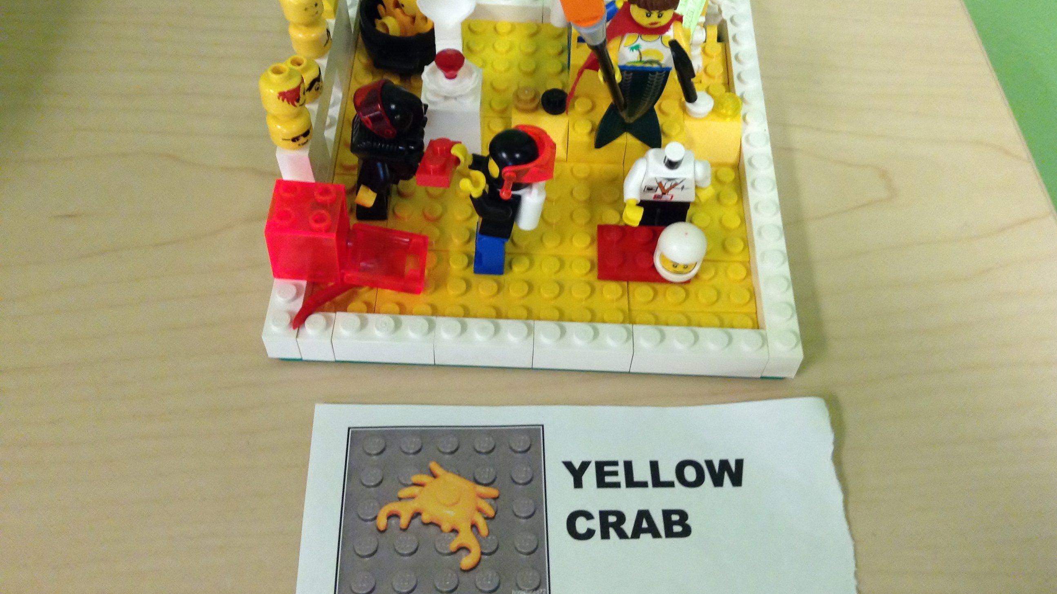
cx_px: 530
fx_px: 1009
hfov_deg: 55.3
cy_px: 243
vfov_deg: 32.8
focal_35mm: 36
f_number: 2.4
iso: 160
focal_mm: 3.3
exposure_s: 1/24
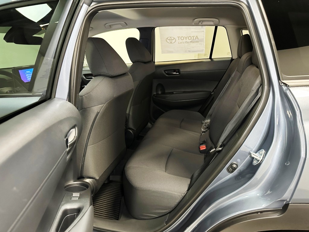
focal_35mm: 24
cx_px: 154
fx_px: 214
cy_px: 116
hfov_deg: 71.6
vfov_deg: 56.8
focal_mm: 6.86
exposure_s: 1/30
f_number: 1.78
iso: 800
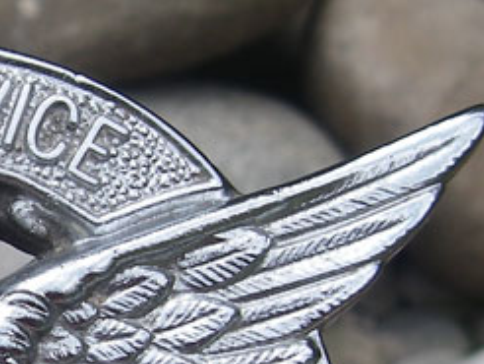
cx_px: -77
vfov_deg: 10.6
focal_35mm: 139
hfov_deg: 13.8
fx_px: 1945
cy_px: 316
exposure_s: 1/80
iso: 64
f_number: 3.3
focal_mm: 6.3
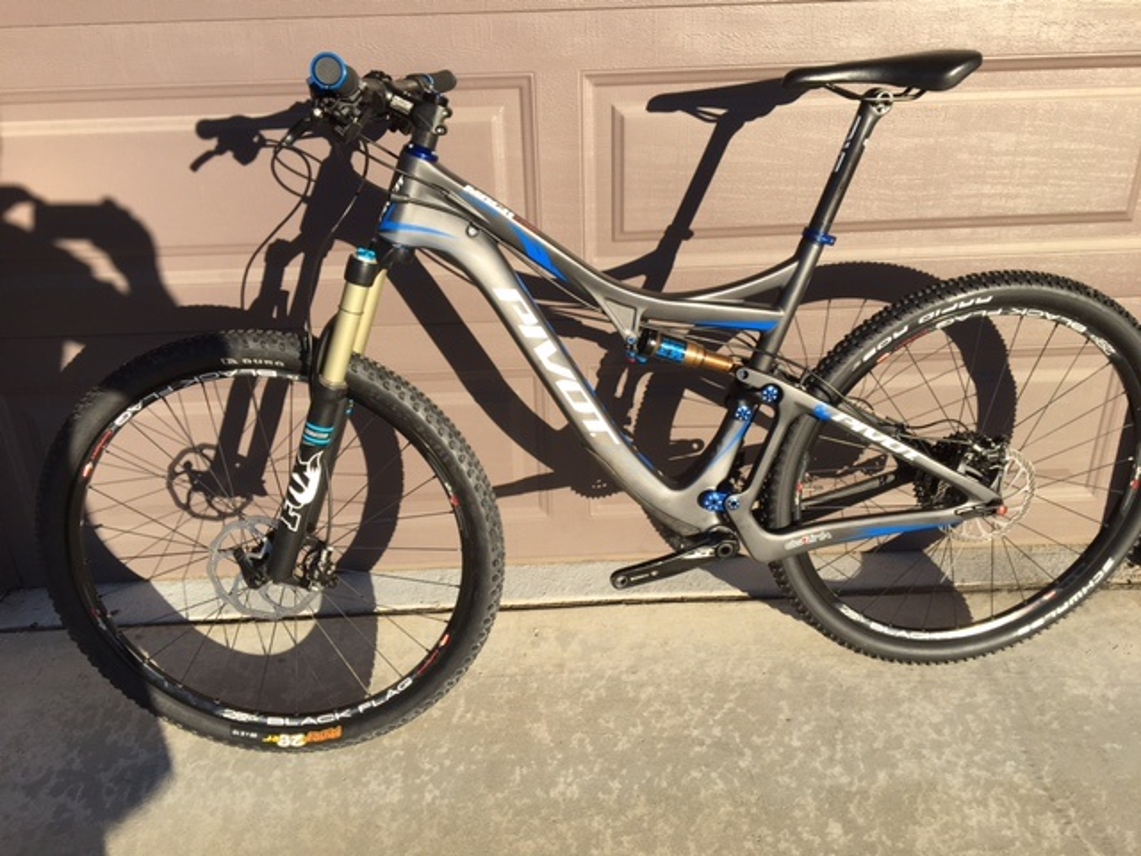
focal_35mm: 29
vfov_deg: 48.2
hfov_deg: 61.7
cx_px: 570
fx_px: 956
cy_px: 428
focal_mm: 4.15
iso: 25
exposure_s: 1/905
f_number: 2.2
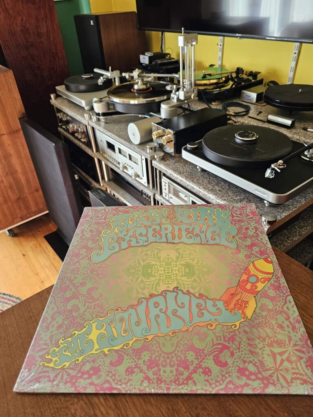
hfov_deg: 58.9
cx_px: 156
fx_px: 277
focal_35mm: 23
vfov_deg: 73.9
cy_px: 208
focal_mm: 6.3
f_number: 1.7
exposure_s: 1/100
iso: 200
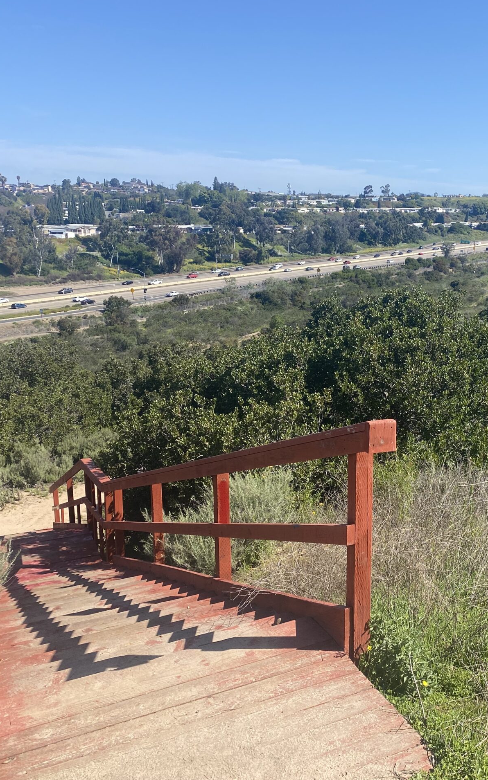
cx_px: 431
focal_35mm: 37
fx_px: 787
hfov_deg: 32.8
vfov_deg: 52.7
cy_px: 390
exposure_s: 1/2066
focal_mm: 4.25
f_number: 1.8
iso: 32
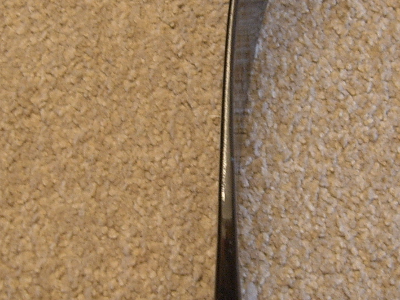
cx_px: 219
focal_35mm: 79
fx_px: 913
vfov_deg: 18.6
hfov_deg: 24.7
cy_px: 120
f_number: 2.8
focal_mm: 5.8
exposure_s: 1/6
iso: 100
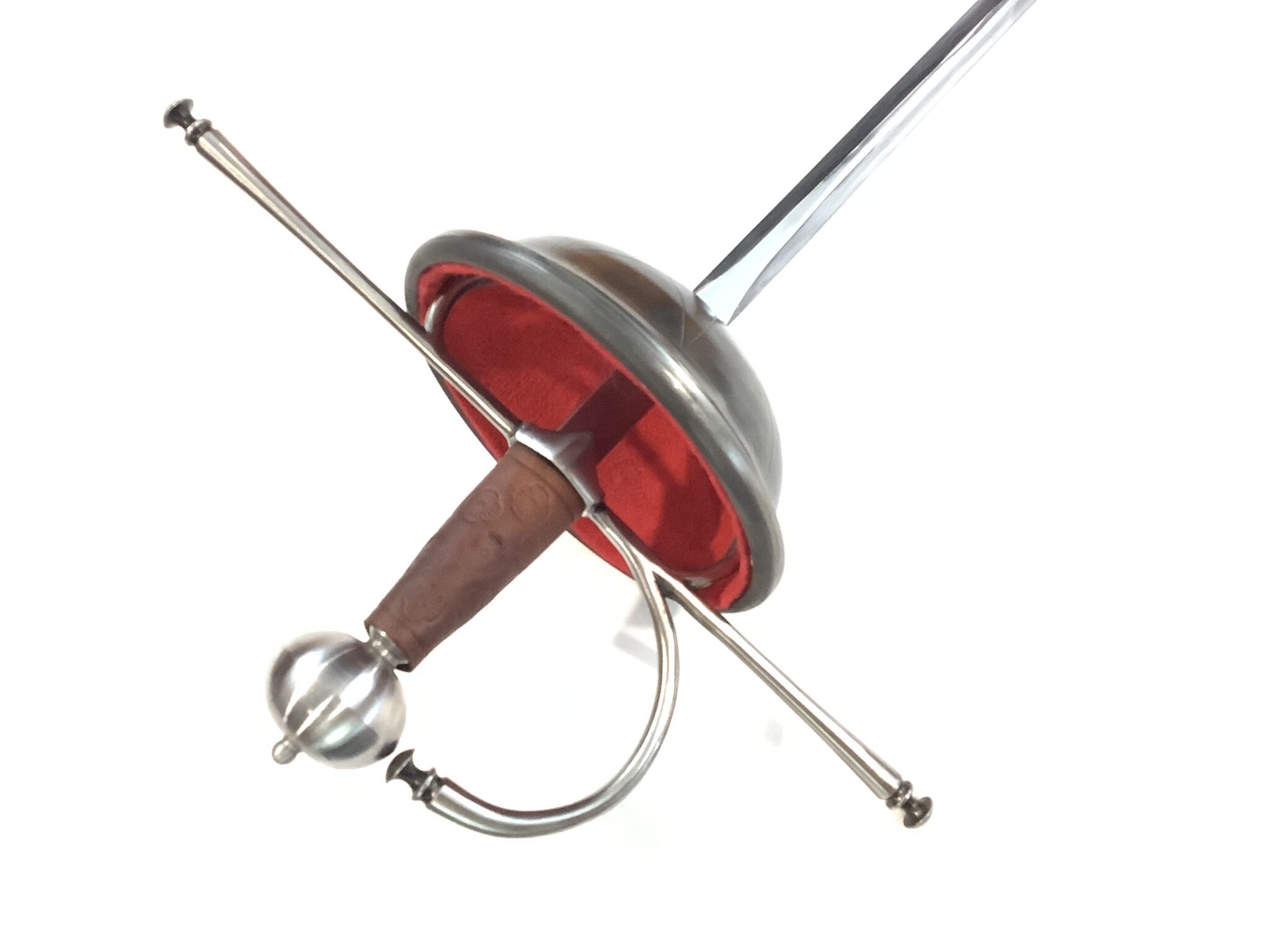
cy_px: 476
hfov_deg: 58.4
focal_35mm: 31
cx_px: 635
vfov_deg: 45.4
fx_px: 1137
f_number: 2.4
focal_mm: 3.3
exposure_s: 1/60
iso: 320
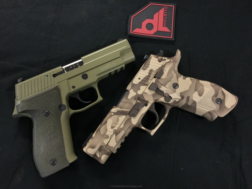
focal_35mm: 29
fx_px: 211
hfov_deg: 61.7
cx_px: 126
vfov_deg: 48.2
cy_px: 94
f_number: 2.2
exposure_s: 1/30
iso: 40
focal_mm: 4.15
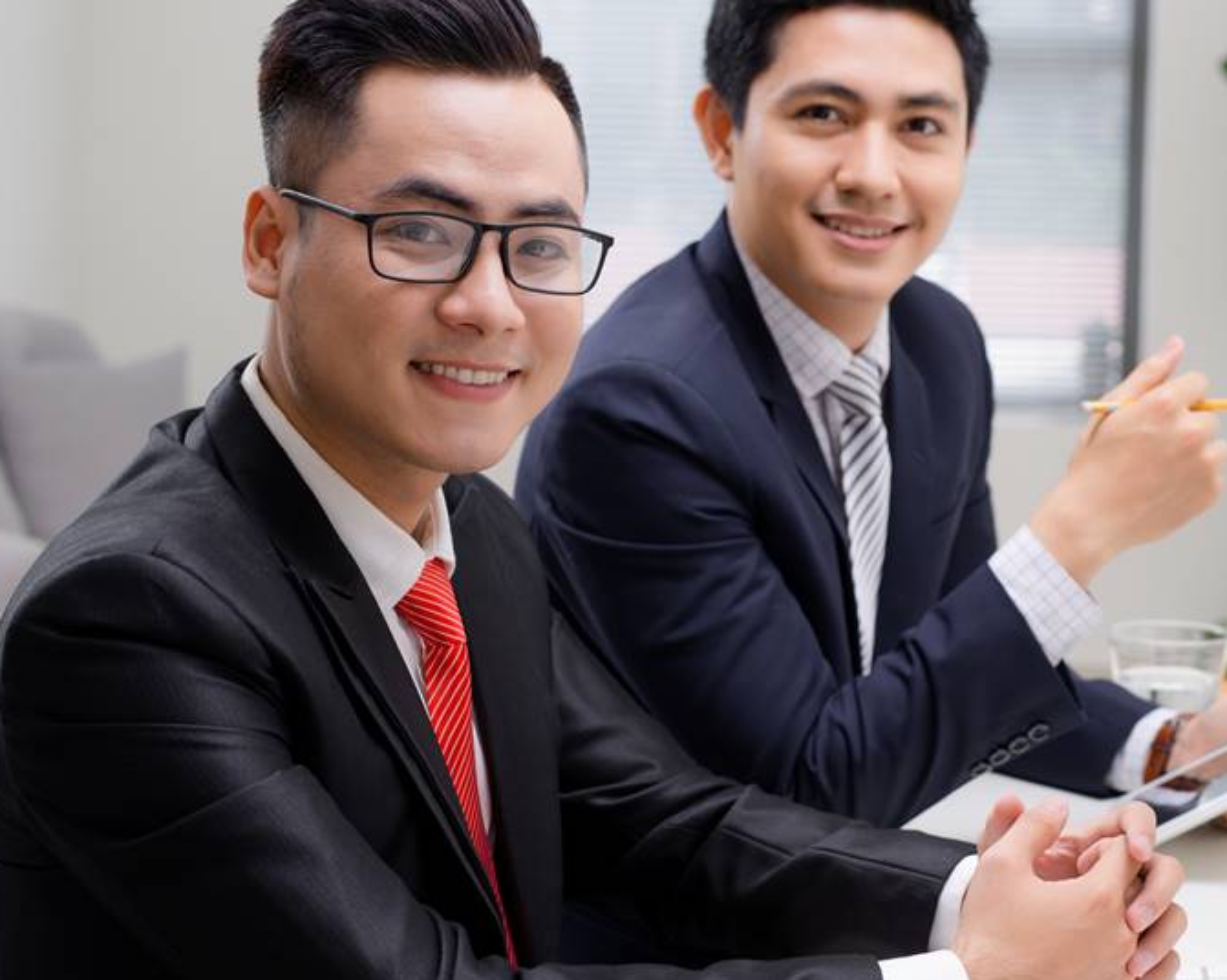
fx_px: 3049
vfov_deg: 18.3
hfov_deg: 22.6
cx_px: 898
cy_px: 434
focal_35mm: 84
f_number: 4.5
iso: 200
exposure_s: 1/200
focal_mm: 50
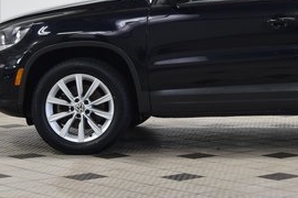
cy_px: 19
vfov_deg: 10.7
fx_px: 1059
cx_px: 268
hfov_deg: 15.8
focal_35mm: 128
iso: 450
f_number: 6.3
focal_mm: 36
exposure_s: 1/15
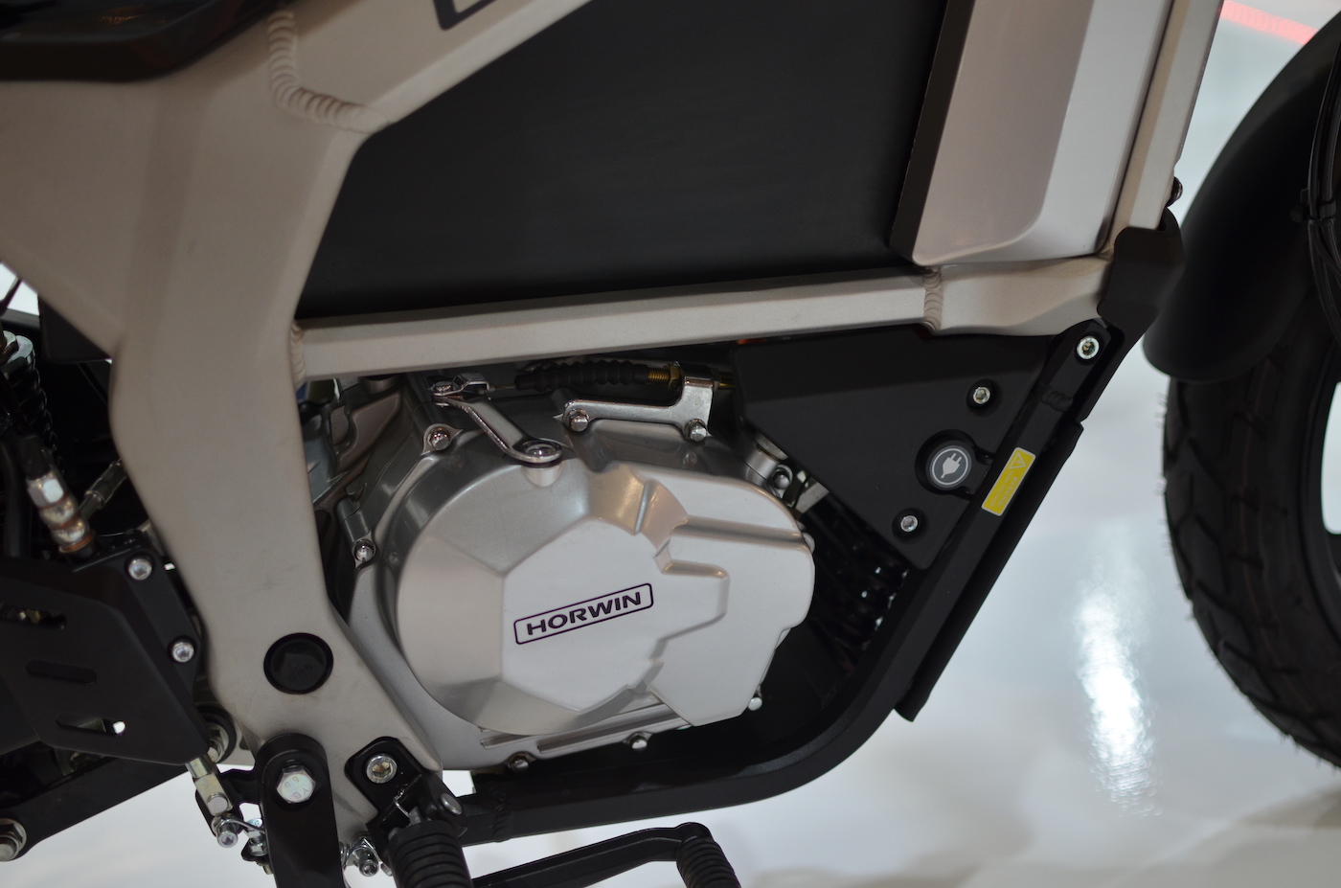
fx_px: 1951
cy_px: 444
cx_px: 670
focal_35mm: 52
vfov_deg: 25.6
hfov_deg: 37.9
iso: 320
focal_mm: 35
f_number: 1.8
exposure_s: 1/320
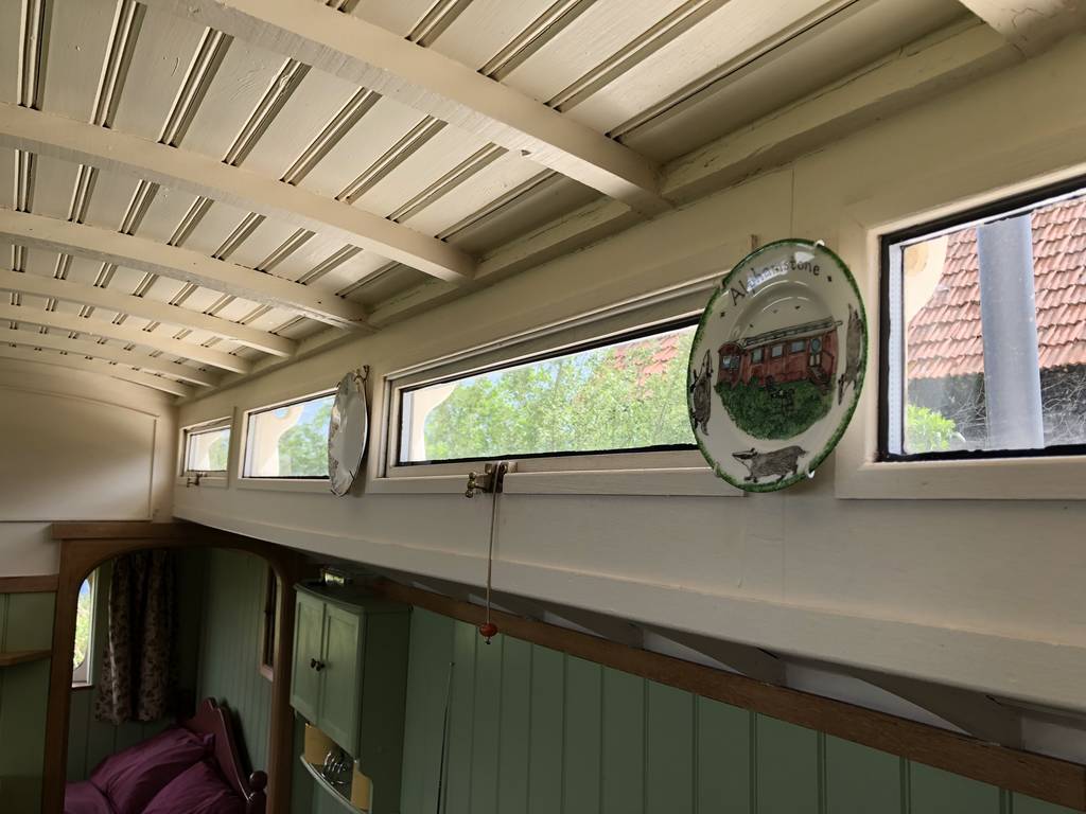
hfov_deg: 63.4
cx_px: 543
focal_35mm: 28
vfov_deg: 49.7
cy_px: 407
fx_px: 878
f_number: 1.8
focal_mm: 3.99
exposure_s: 1/187
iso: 20
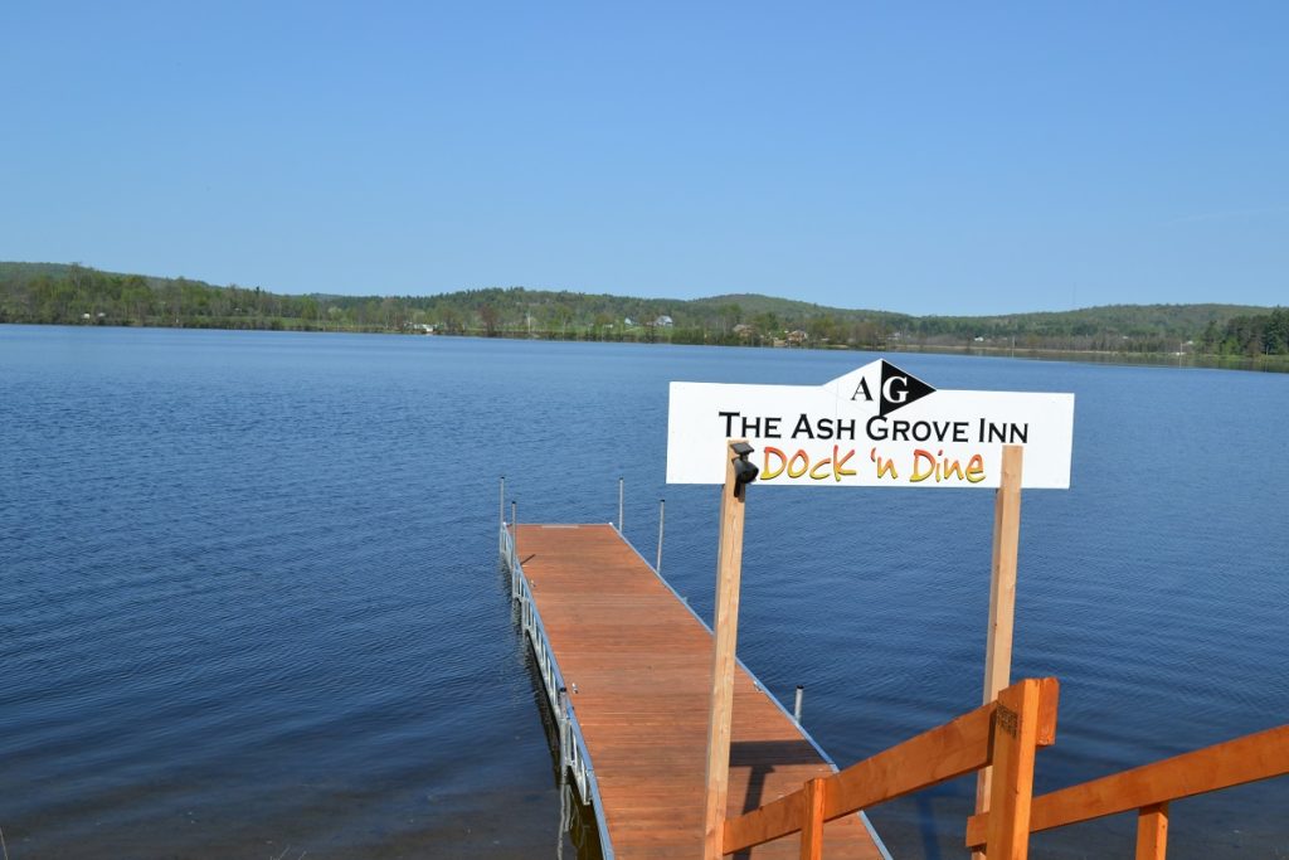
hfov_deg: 53.1
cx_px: 644
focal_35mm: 36
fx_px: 1289
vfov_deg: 36.9
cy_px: 430
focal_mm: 24
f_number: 9
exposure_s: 1/320
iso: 100
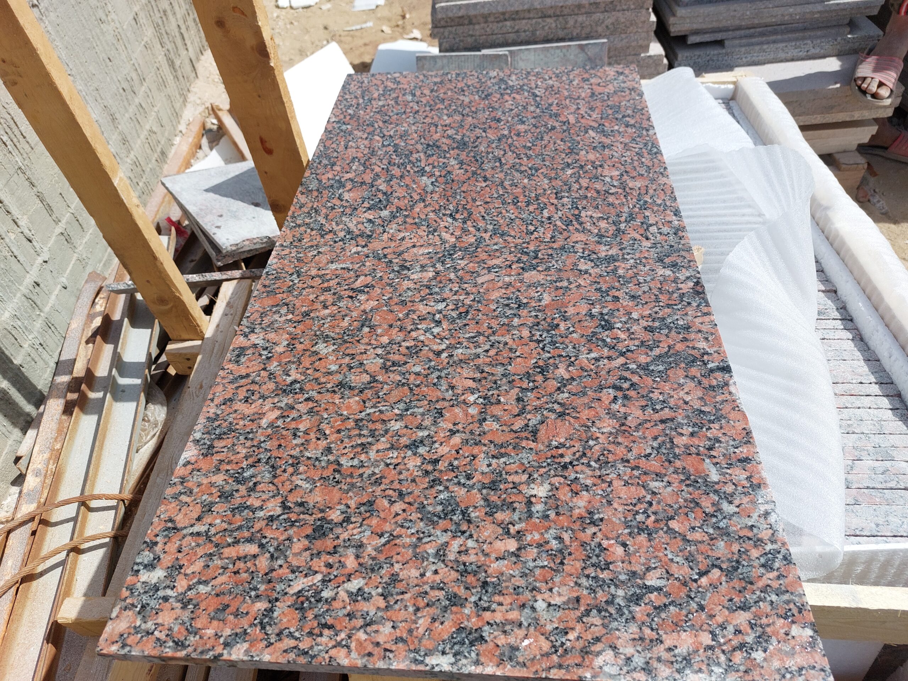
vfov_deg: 56.8
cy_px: 340
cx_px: 454
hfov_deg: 71.6
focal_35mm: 24
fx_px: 630
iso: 25
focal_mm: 5.23
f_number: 1.8
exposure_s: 1/1357
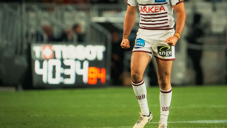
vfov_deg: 1.3
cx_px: 145
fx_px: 5622
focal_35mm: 934
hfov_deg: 2.3
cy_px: 33
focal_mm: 600
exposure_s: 1/1250
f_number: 6.3
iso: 10000
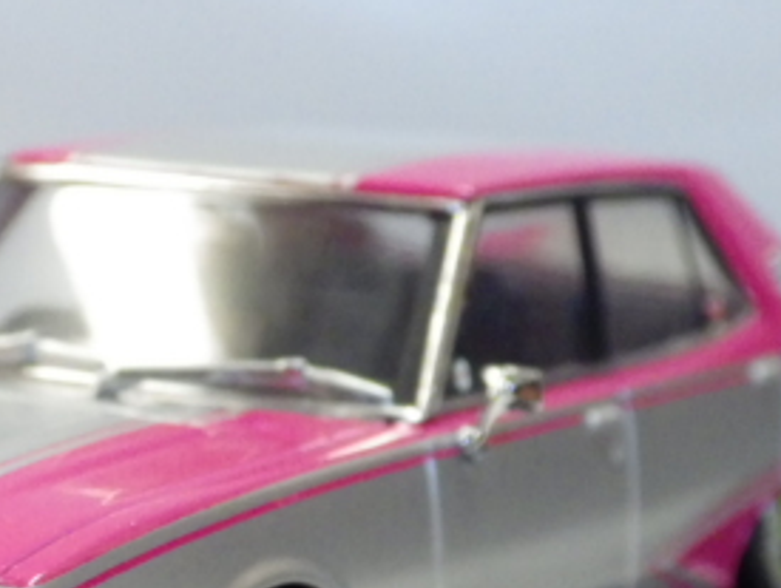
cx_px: 125
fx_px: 3728
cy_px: 440
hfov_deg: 11.9
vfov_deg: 9.0
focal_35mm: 165
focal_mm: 12.8
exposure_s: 1/50
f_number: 4.2
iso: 800
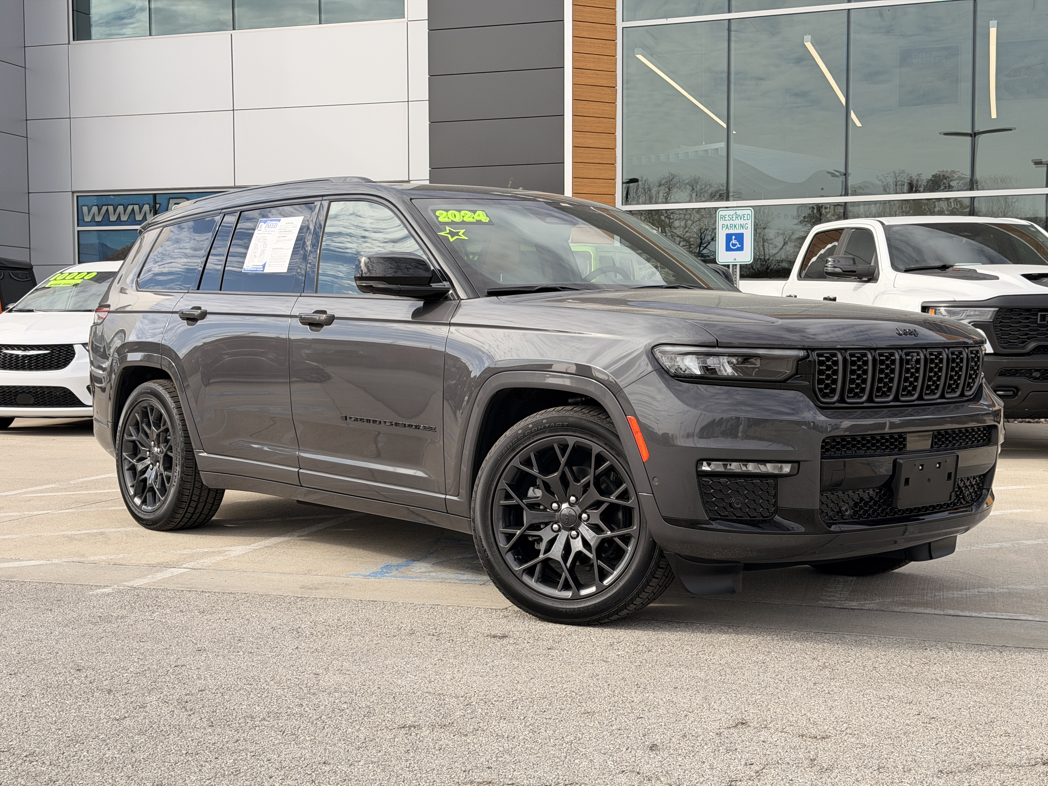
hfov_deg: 39.7
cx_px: 524
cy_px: 393
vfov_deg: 30.3
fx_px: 1453
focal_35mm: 48
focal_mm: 6.76
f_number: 1.78
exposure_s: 1/2667
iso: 64
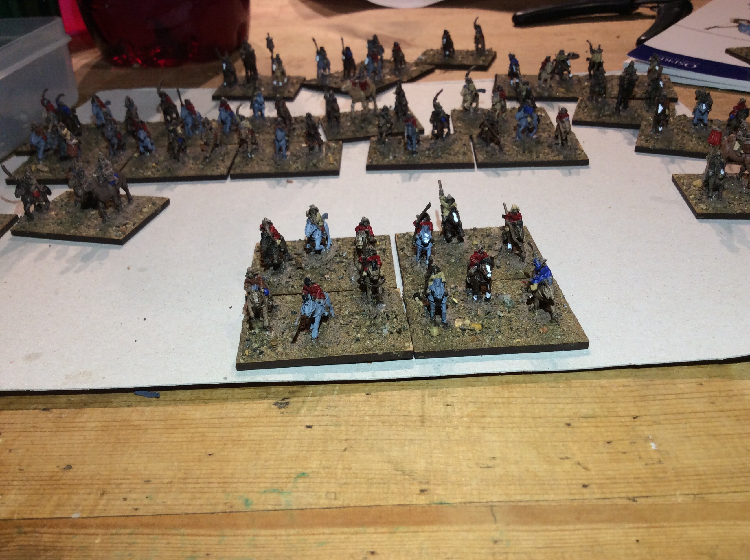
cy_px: 280
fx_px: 692
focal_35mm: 32
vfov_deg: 44.1
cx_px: 375
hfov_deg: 56.9
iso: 40
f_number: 2.4
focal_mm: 3.3
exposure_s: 1/33
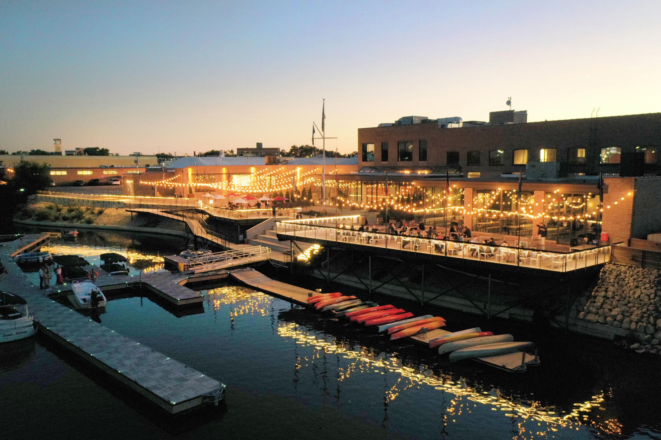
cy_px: 220
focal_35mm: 28
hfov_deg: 65.5
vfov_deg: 46.4
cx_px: 330
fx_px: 514
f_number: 3.5
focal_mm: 10.26
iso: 800
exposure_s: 1/20
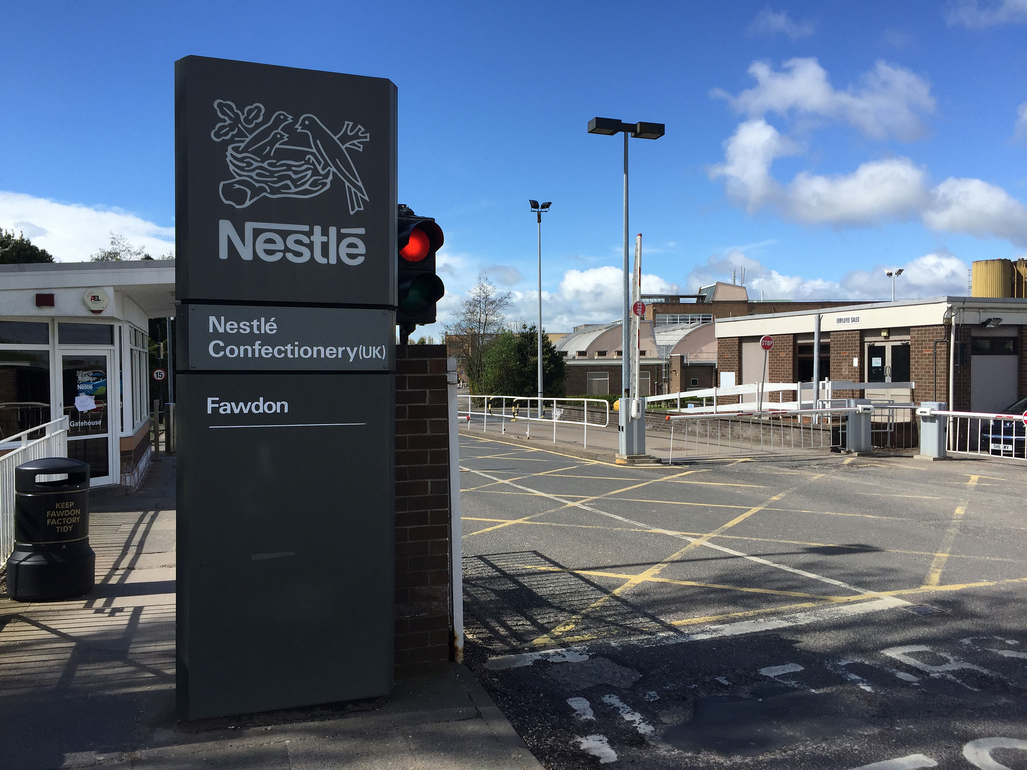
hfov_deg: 61.7
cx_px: 514
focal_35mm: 29
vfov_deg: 48.2
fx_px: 860
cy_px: 385
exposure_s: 1/1721
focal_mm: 4.15
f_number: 2.2
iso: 32
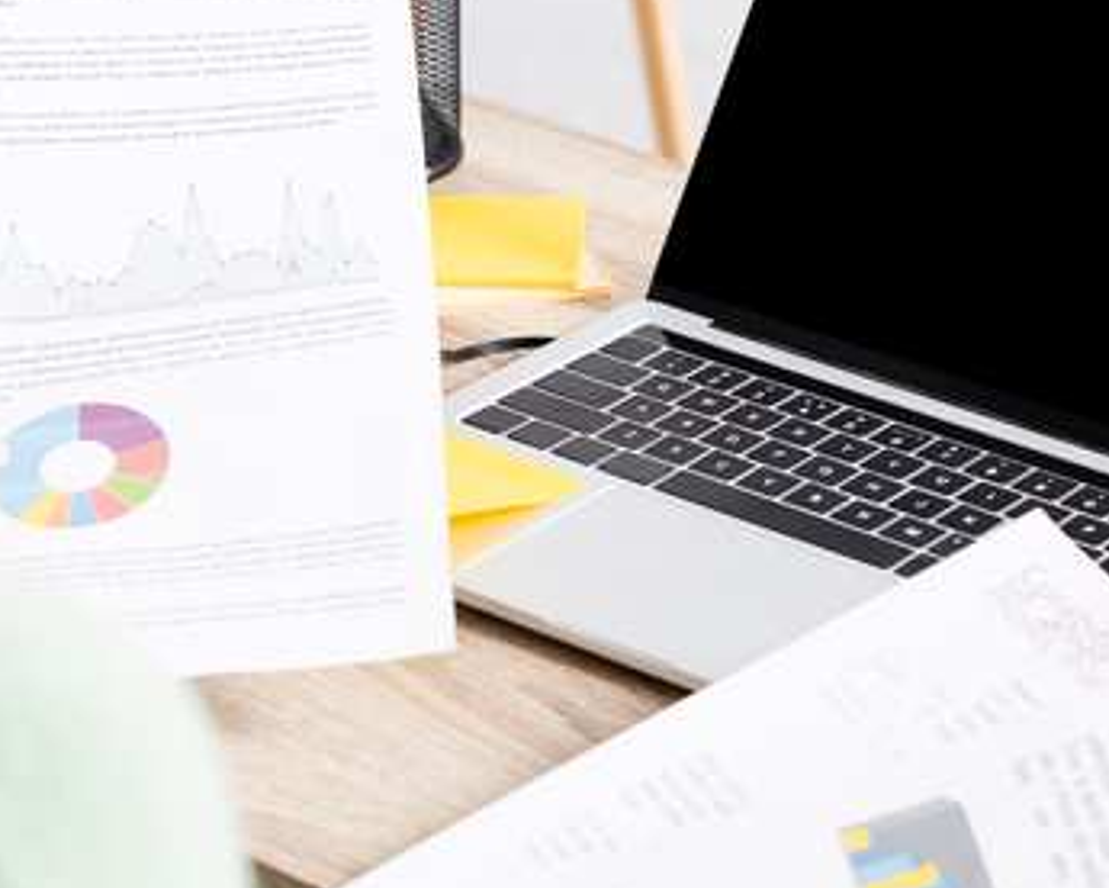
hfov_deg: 14.2
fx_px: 4464
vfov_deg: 11.3
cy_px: 484
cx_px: 673
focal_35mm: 136
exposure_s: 1/200
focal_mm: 50
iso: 100
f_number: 4.5
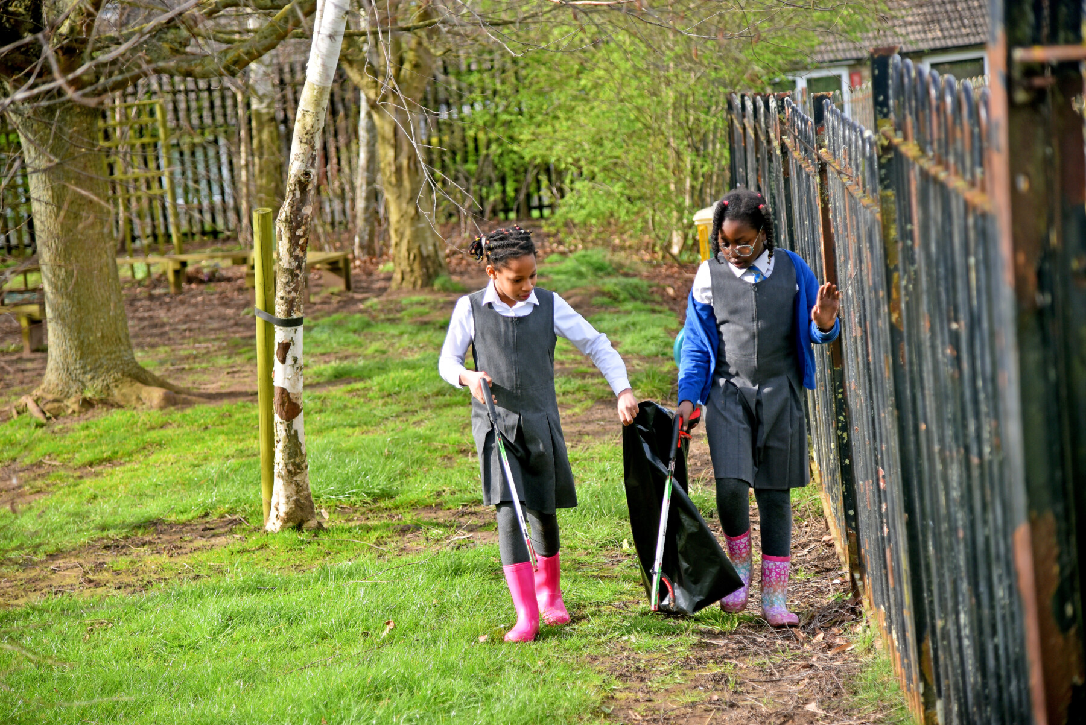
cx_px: 543
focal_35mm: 92
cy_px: 362
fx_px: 2777
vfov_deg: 14.9
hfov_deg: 22.1
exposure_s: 1/1250
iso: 500
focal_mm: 92
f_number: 4
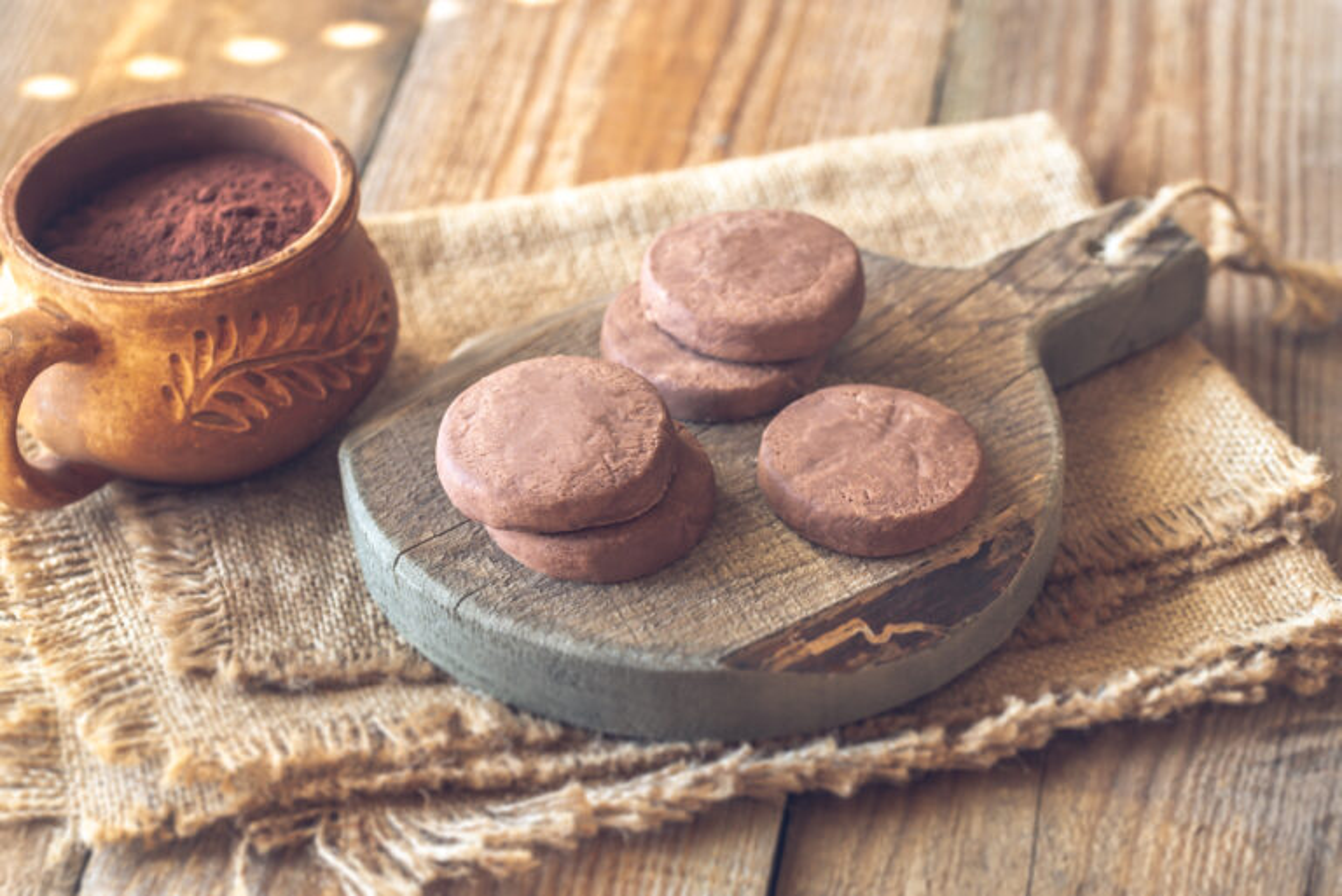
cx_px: 671
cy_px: 448
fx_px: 3357
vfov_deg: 15.2
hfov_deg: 22.6
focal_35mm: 90
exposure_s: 1/60
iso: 400
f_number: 7.1
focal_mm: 90
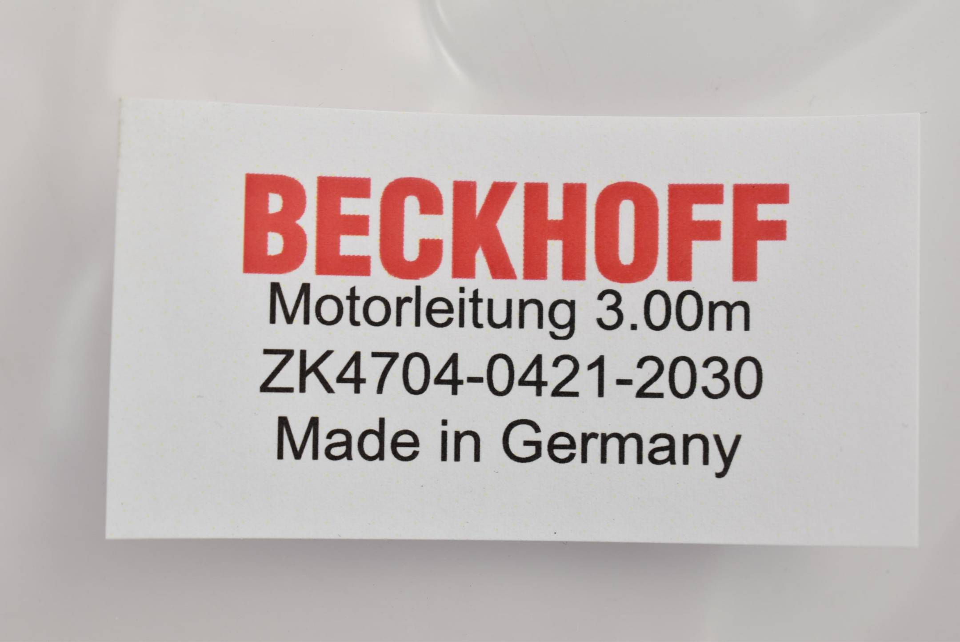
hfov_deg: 24.6
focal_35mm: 82
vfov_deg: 16.6
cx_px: 480
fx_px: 2202
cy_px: 321
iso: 100
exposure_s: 1/20
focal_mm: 55
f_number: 5.6
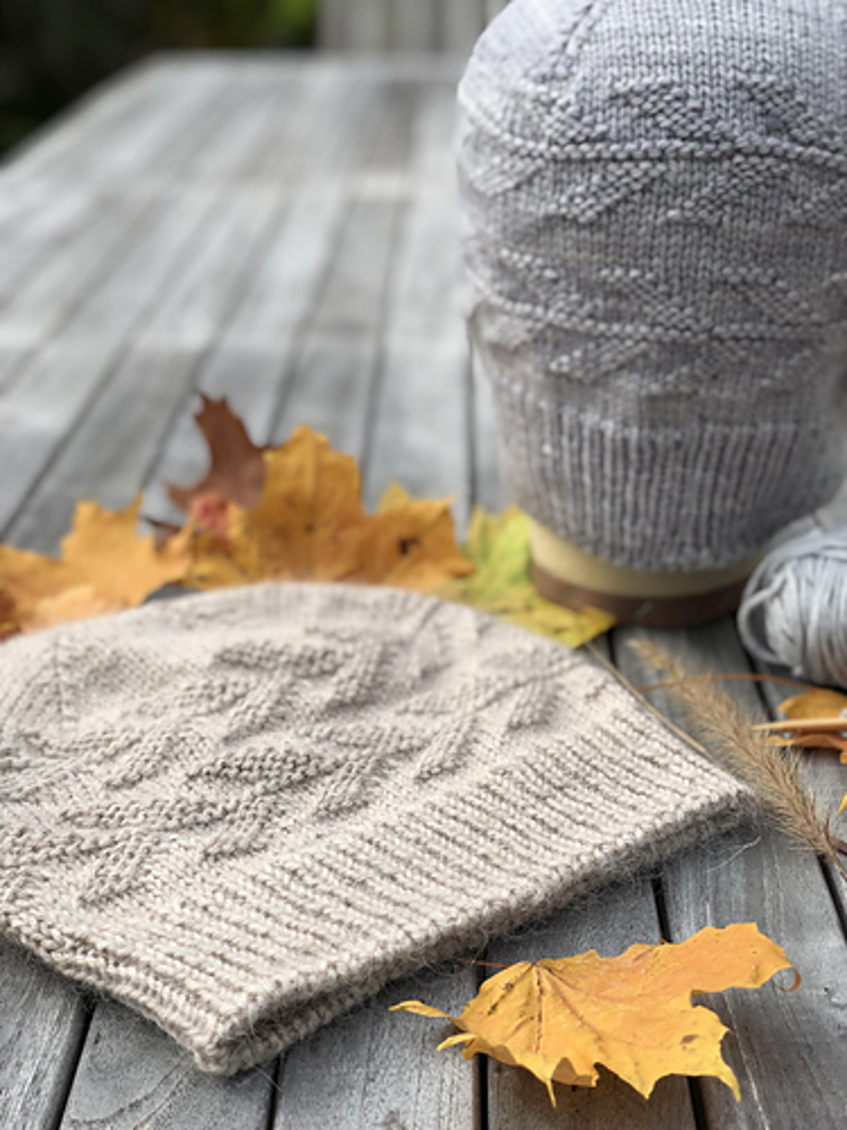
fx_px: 1696
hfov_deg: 28.0
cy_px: 565
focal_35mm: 52
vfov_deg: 36.8
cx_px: 424
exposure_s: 1/674
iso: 16
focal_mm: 6
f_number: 2.4
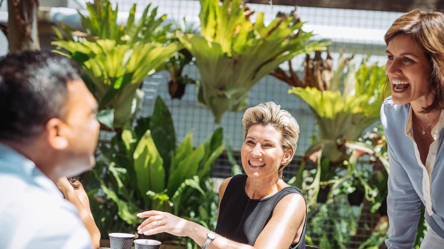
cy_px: 151
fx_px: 730
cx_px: 229
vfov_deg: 19.4
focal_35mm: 62
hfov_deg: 33.8
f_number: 2
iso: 100
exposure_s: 1/800
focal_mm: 50
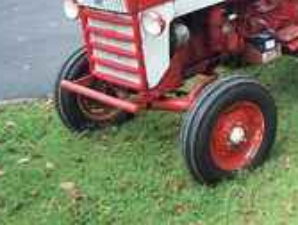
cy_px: 29
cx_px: 282
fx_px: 638
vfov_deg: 19.7
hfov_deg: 25.3
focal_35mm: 74
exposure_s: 1/196
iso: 80
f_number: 2.7
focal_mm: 6
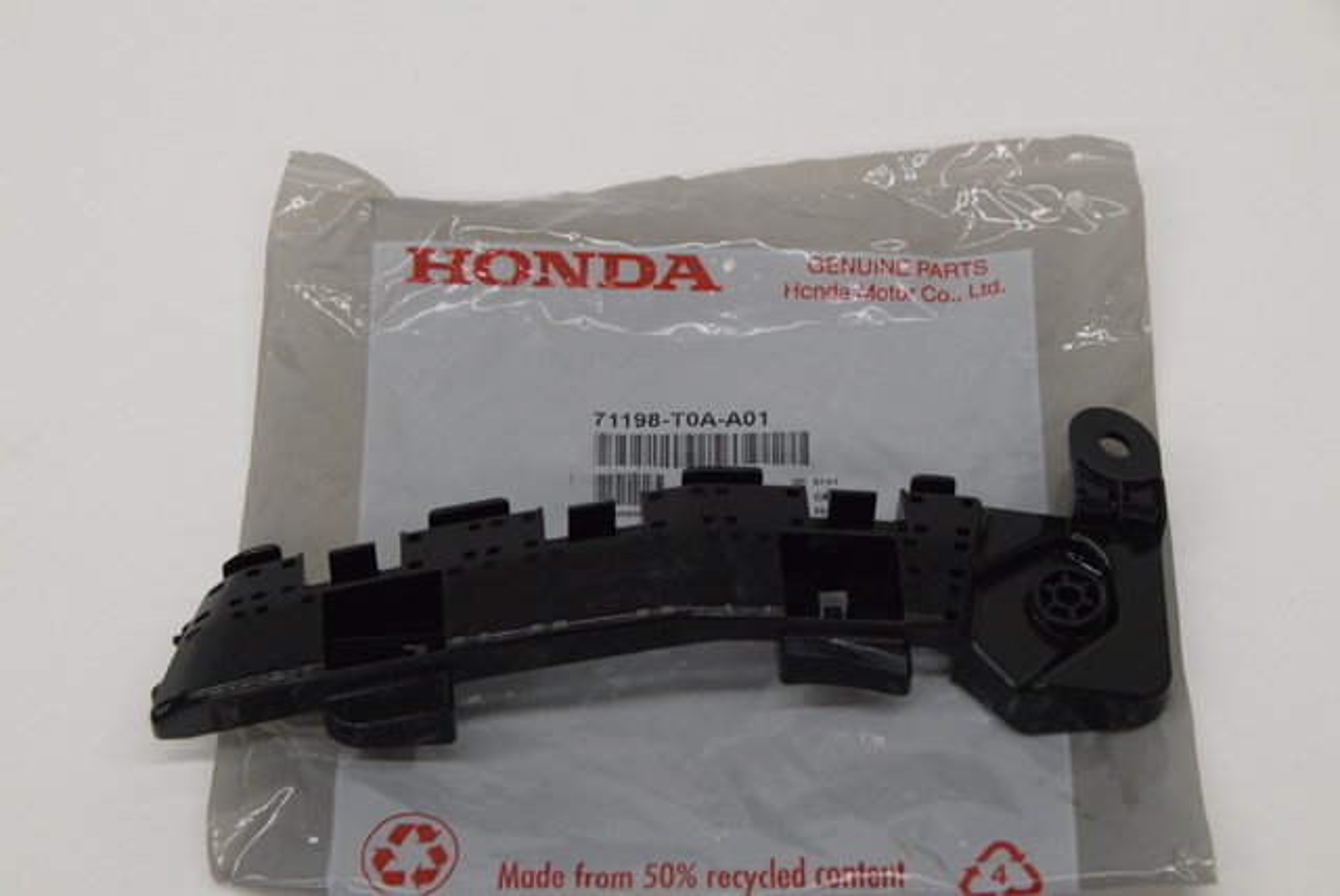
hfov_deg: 24.6
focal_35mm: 82
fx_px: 3074
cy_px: 448
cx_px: 670
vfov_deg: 16.6
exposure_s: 1/200
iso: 4500
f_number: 10
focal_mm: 55
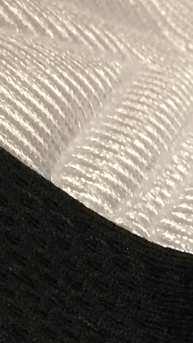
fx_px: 1265
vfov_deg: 15.3
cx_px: 327
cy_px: 306
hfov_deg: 8.4
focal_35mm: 139
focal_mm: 4.15
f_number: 2.2
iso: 100
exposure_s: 1/30
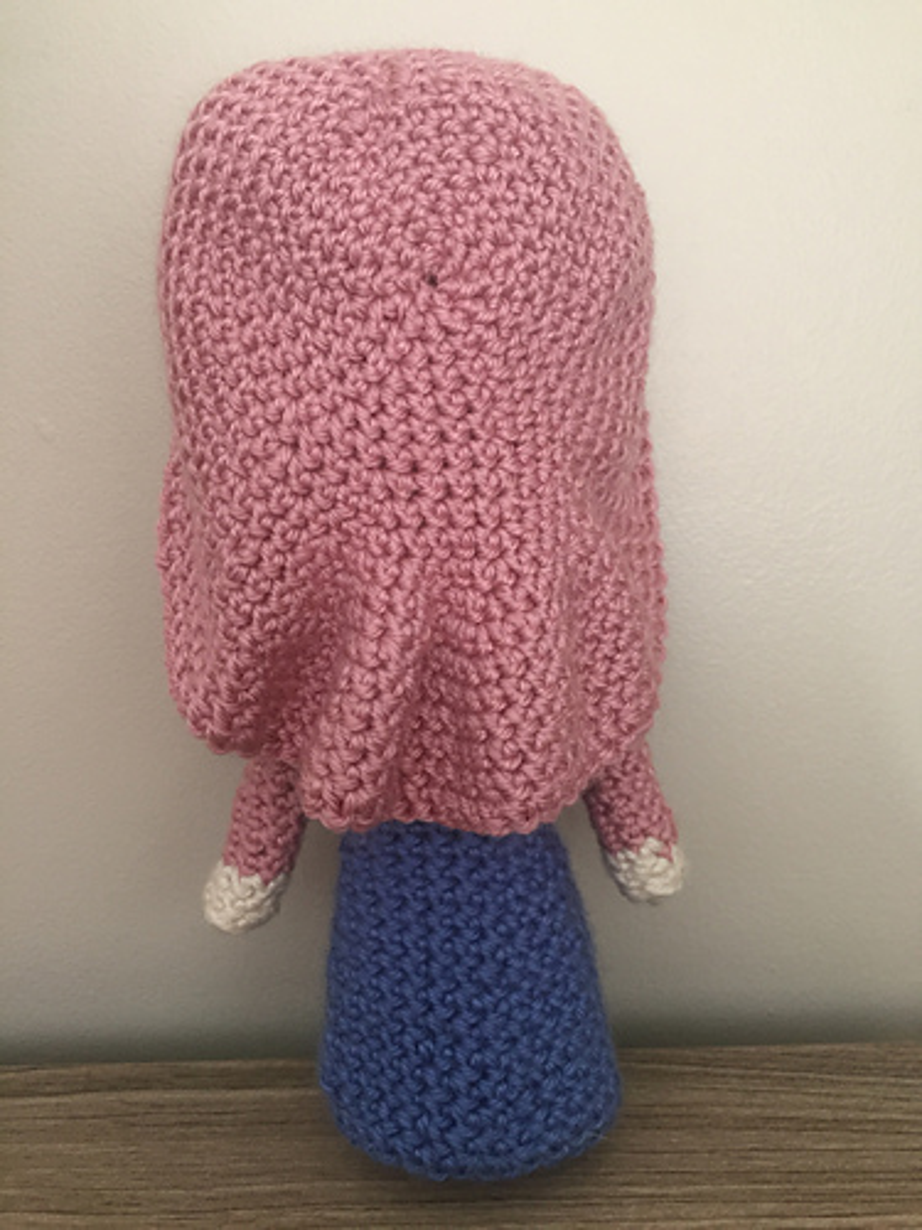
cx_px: 461
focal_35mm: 29
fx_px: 1030
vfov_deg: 61.7
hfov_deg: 48.2
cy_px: 615
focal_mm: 4.15
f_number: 2.2
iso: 125
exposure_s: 1/30
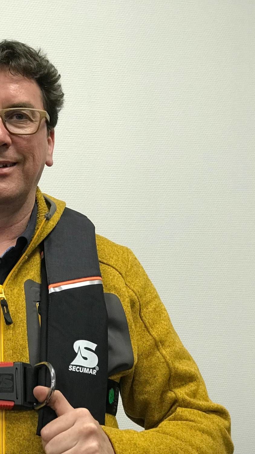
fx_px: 997
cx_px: 26
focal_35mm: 83
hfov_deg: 14.4
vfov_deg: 25.6
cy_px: 227
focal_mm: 6.6
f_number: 2.8
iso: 80
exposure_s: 1/50
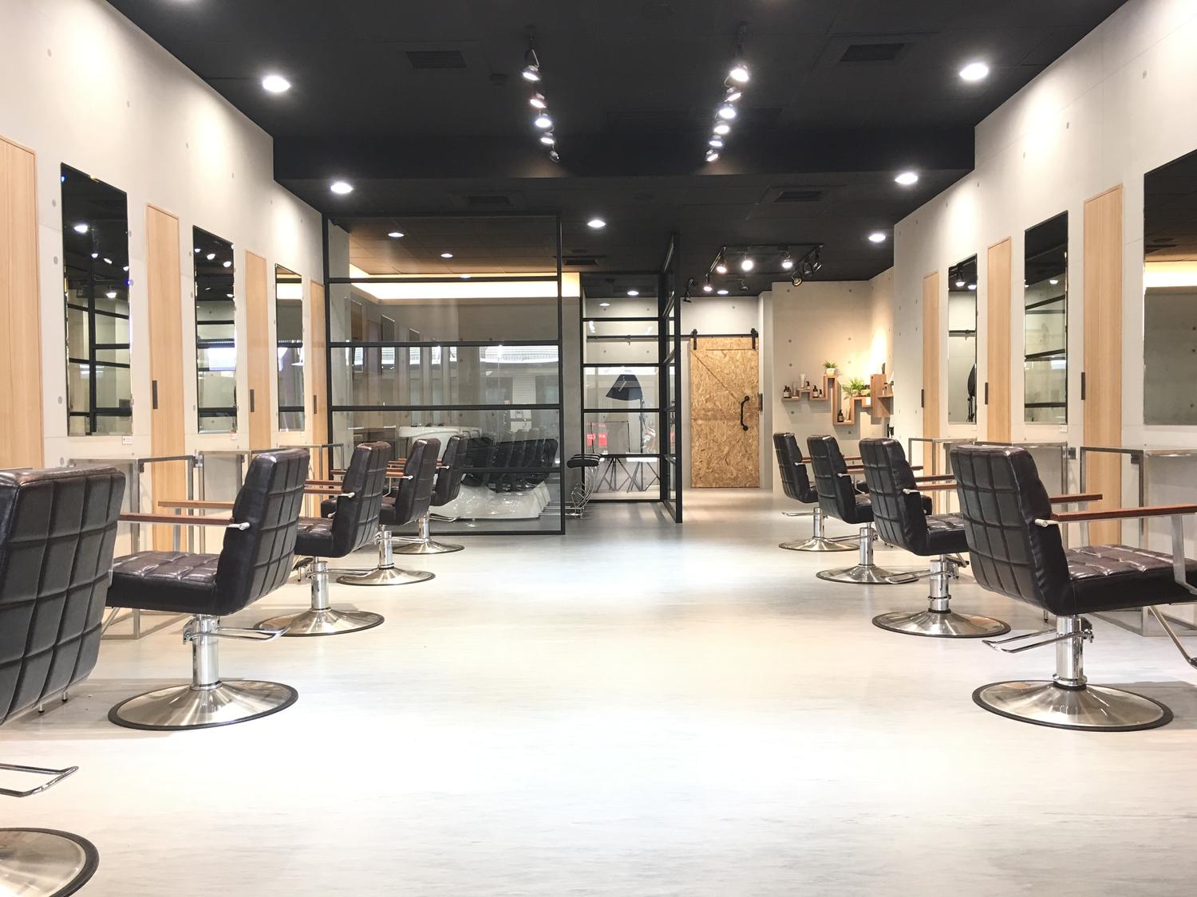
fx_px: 1003
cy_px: 448
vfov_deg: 48.2
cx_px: 598
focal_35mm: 29
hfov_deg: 61.7
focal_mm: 4.15
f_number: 2.2
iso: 32
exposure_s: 1/15
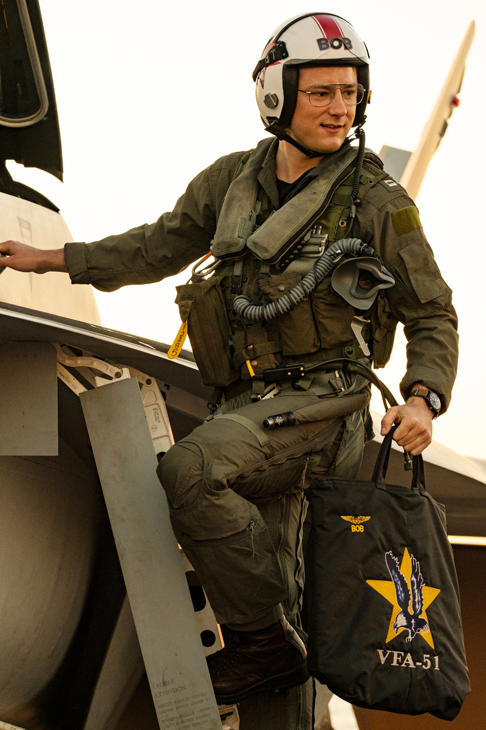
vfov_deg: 13.7
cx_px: 243
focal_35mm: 150
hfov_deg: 9.1
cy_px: 365
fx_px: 3037
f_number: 5.6
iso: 1600
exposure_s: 1/500
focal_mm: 100
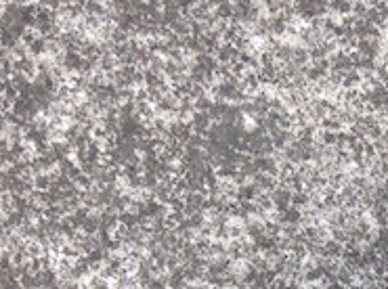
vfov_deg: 9.6
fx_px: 1600
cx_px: 724
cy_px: 591
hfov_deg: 12.5
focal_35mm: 143
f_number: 2.4
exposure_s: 1/188
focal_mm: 4.12
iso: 50
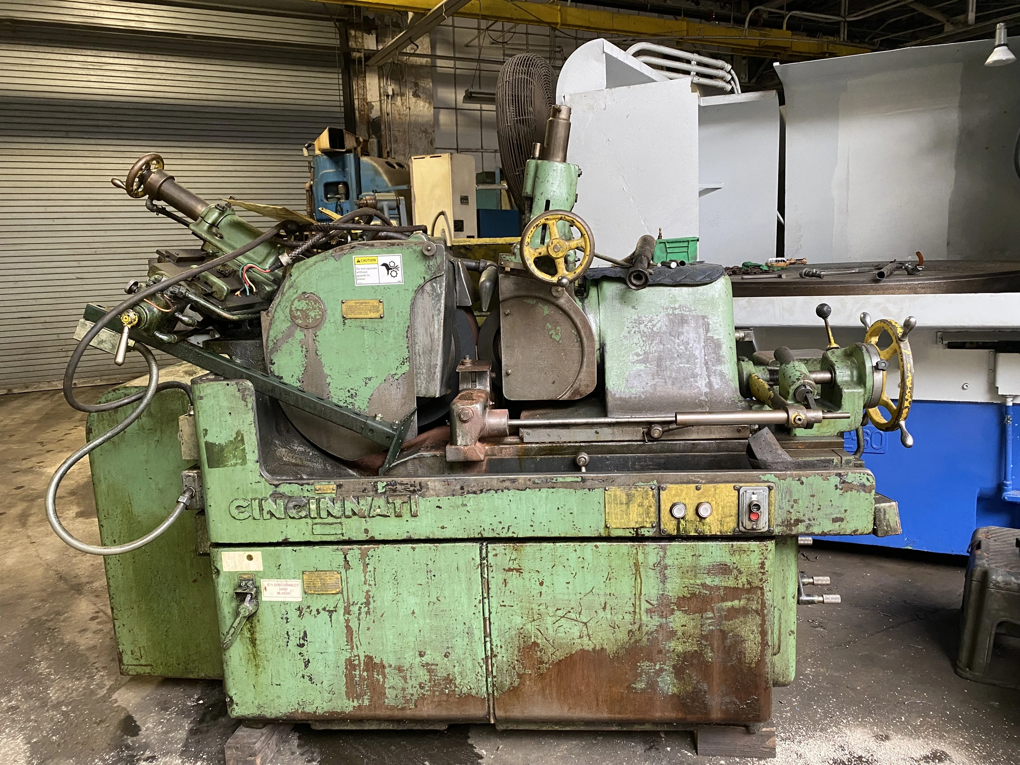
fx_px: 766
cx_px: 510
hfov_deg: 67.3
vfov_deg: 53.1
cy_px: 382
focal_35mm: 26
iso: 320
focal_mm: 4.25
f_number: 1.8
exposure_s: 1/60
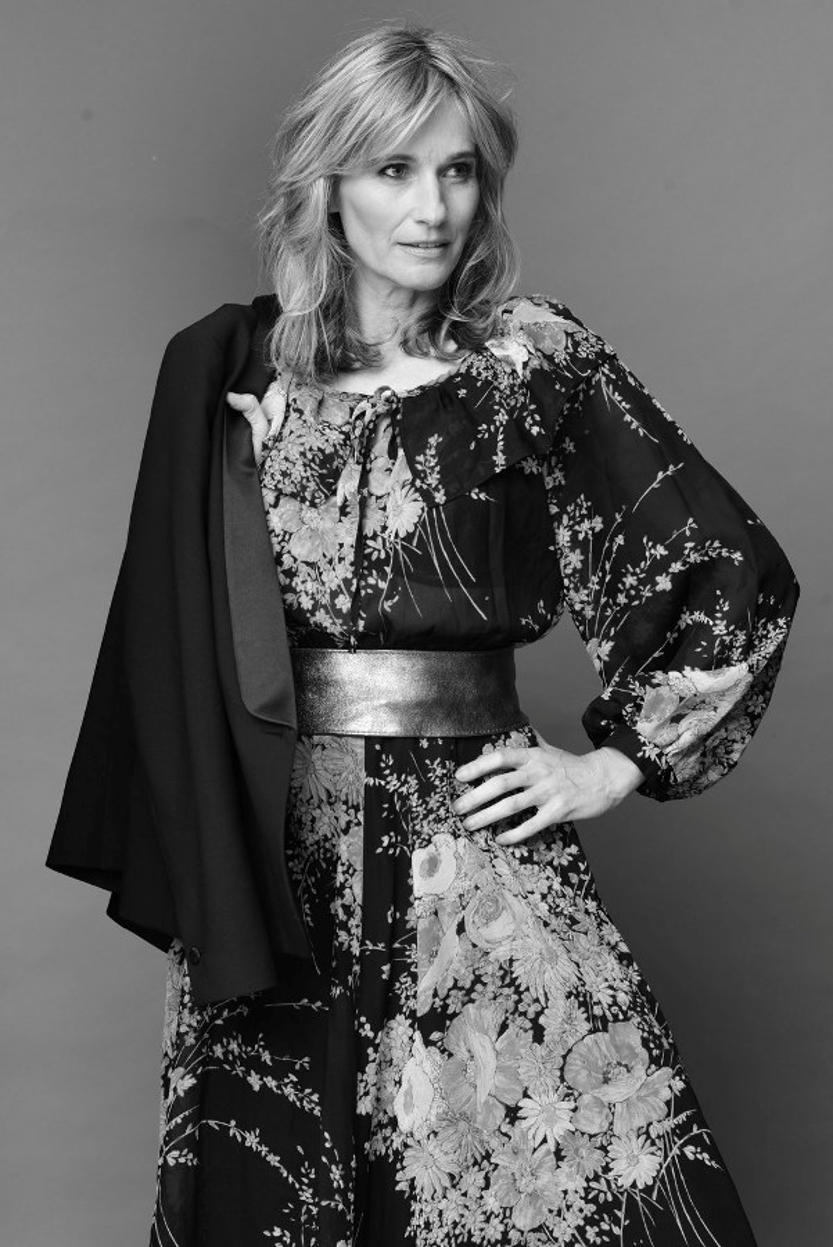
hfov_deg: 12.2
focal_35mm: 112
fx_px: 3883
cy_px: 624
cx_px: 416
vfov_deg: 18.3
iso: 320
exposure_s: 1/100
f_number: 8
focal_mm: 112
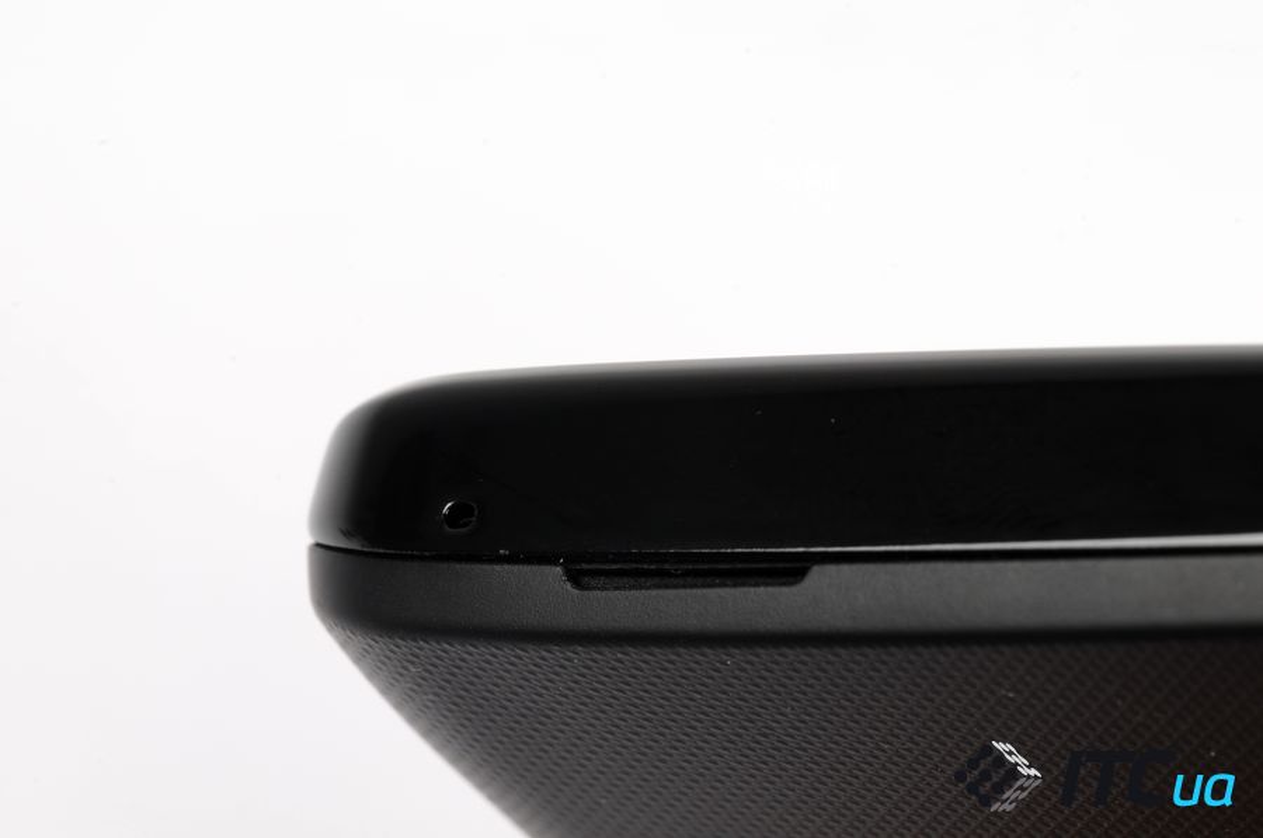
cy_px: 419
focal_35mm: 158
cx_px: 632
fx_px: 5517
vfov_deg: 8.7
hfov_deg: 13.1
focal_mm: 105
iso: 200
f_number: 22
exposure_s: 1/125
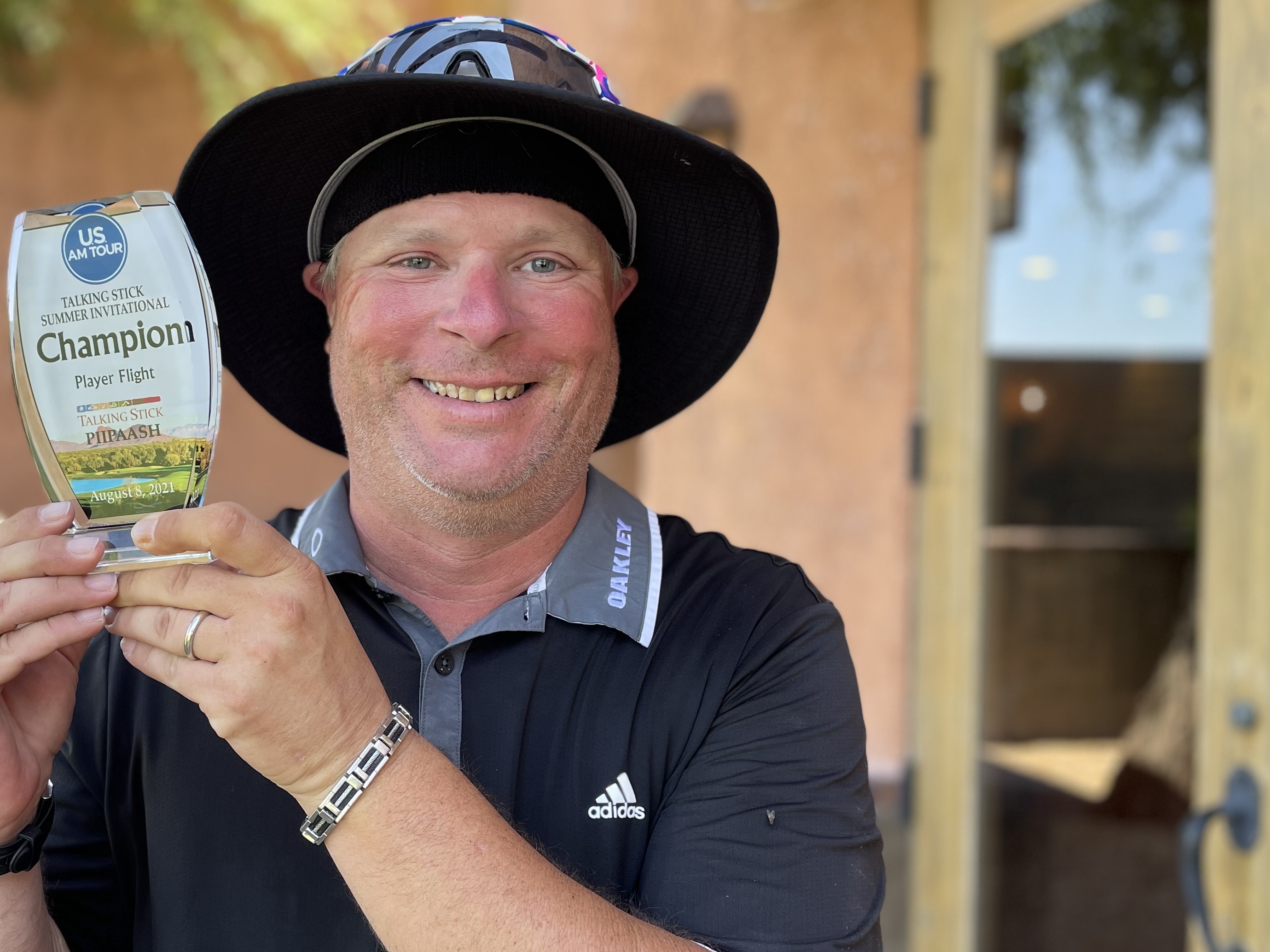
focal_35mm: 38
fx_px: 1394
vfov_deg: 37.7
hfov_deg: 47.7
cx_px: 365
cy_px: 497
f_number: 1.6
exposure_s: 1/148
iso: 32
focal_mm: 4.2
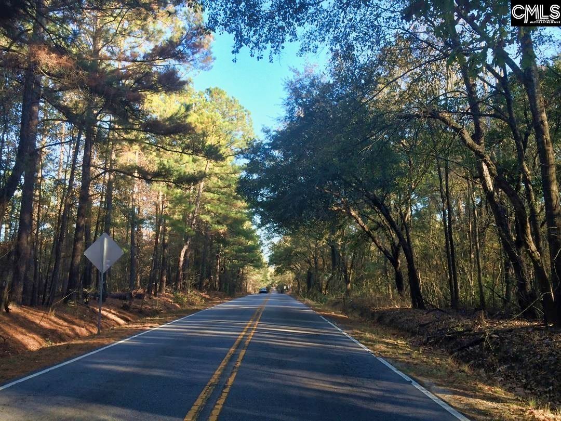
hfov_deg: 60.0
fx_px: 486
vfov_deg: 46.8
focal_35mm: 30
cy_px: 210
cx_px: 280
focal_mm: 4.12
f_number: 2.2
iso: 50
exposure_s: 1/120
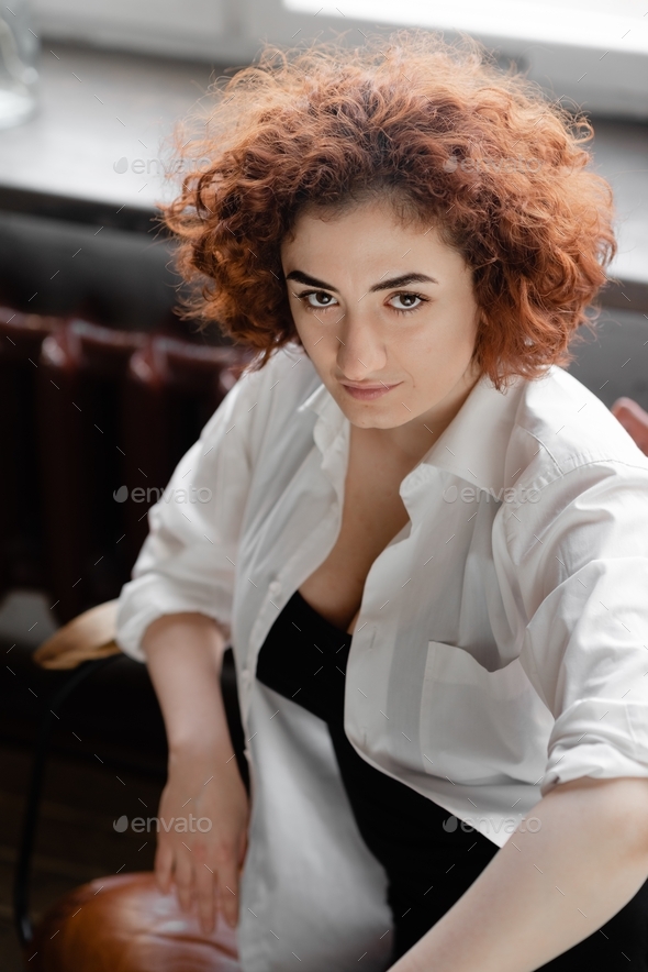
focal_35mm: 85
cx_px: 324
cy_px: 486
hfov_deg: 16.1
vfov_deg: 23.9
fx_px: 2293
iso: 200
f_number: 2.5
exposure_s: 1/100
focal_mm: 85
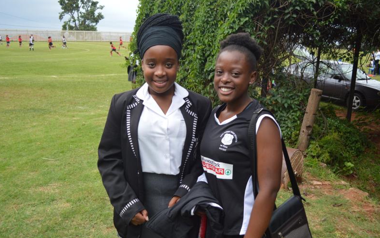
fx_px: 352
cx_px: 190
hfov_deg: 56.7
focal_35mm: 34
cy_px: 124
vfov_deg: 37.3
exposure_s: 1/640
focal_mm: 22
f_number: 3.8
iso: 400
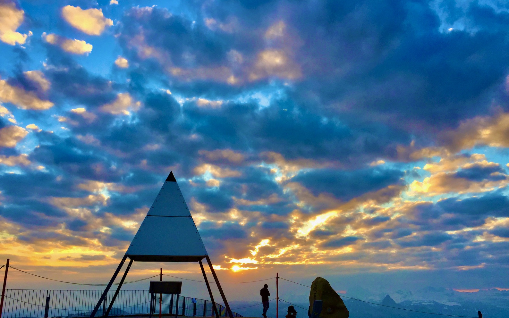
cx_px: 254
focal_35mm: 31
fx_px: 430
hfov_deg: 61.2
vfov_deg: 40.5
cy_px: 186
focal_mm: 4.15
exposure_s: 1/471
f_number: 2.2
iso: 32
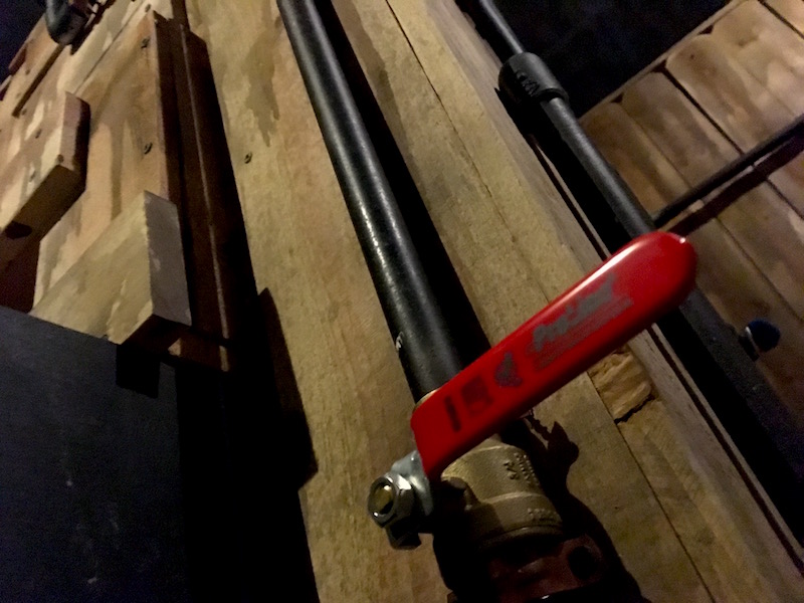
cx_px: 402
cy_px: 302
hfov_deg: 61.7
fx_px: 674
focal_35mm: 29
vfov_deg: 48.2
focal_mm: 4.15
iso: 2000
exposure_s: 1/15
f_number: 2.2
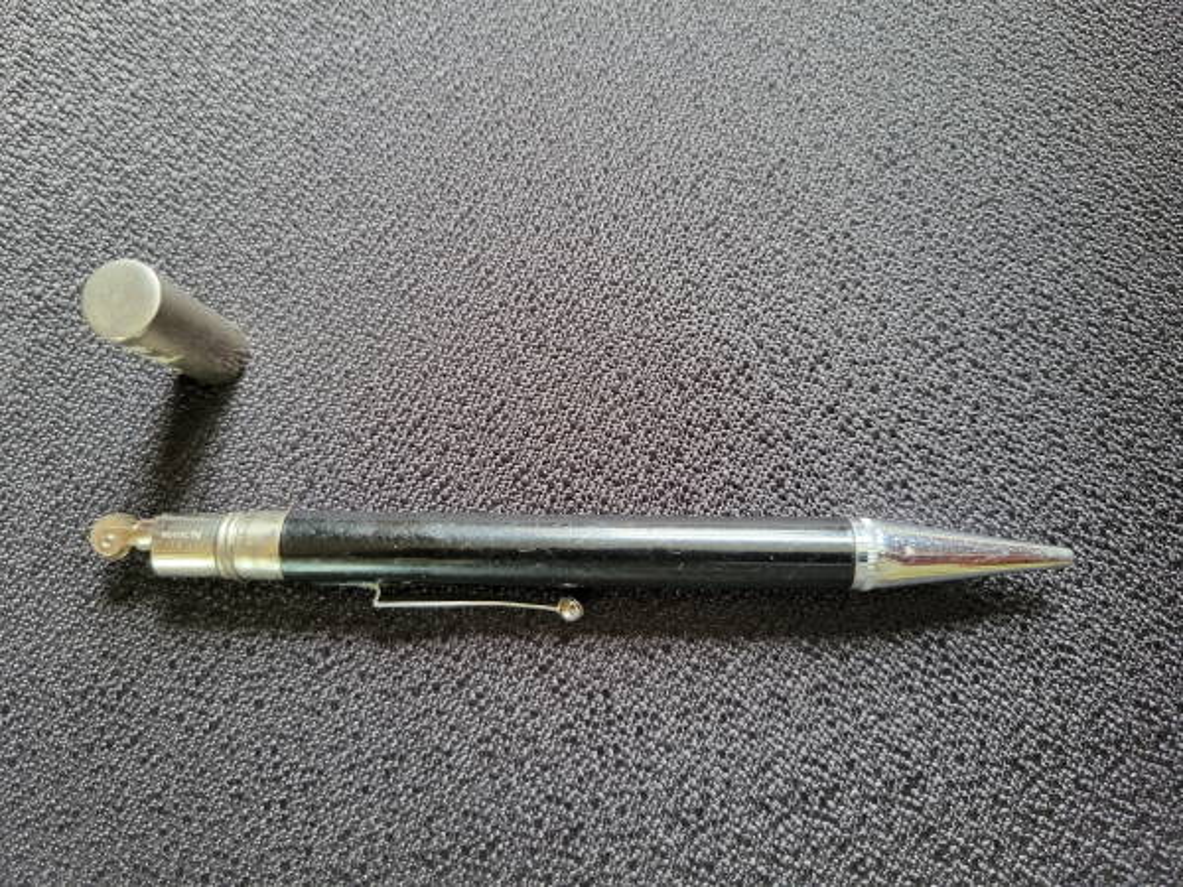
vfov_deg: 53.1
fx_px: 889
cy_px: 444
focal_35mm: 26
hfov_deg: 67.3
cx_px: 592
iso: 640
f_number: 1.8
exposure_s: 1/40
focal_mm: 5.4
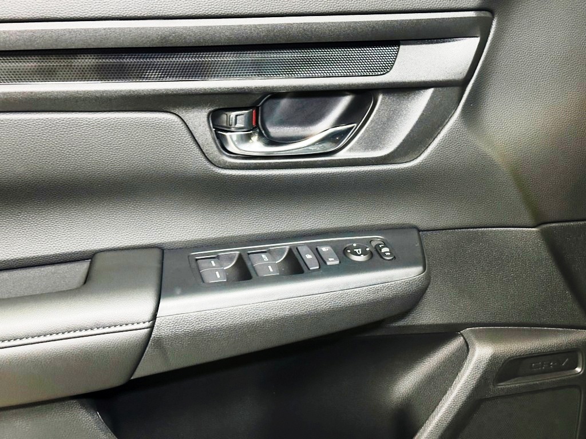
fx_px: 813
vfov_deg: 30.3
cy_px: 220
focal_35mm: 48
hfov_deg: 39.7
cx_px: 293
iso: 640
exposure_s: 1/30
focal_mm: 6.86
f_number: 1.78
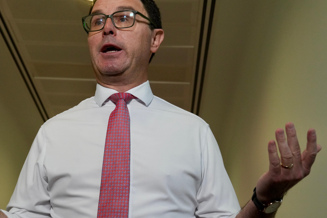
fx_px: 563
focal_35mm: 62
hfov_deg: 32.2
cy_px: 113
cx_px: 119
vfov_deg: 21.9
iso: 2500
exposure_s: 1/200
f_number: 6.3
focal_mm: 47
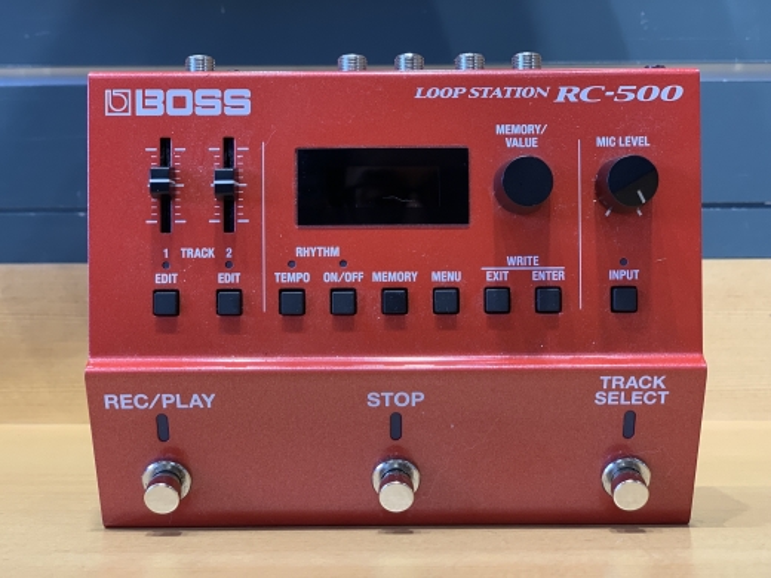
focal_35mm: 52
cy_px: 289
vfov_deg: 28.0
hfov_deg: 36.8
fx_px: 1158
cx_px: 386
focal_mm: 6
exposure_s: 1/60
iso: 100
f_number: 2.4
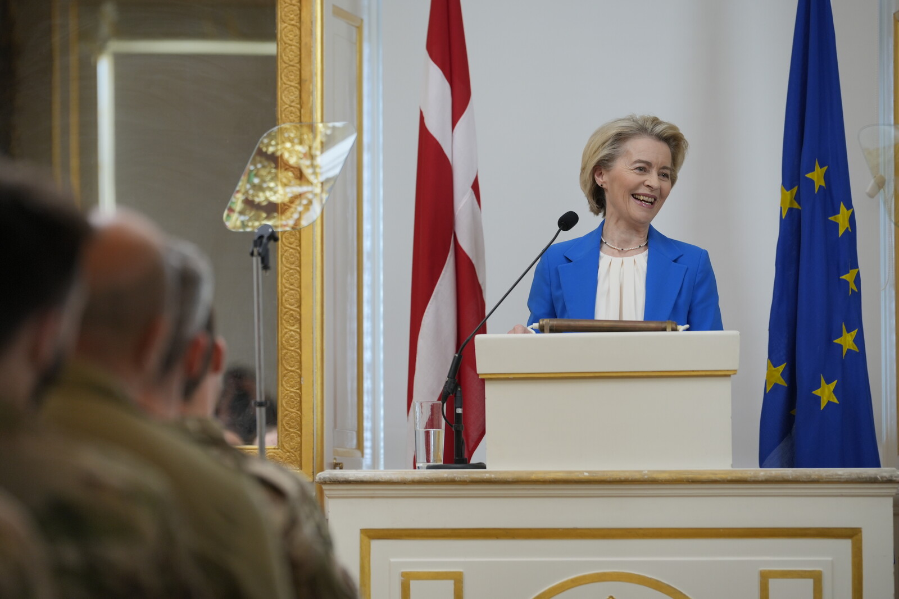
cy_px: 300
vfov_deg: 6.9
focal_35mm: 200
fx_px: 4995
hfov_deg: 10.3
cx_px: 450
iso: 800
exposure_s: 1/160
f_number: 3.5
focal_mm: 200
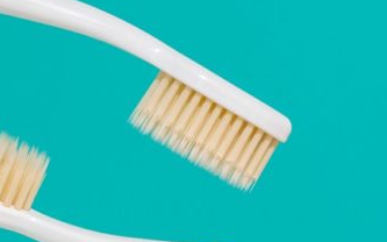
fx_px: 2605
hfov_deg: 8.5
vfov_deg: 5.3
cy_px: 78
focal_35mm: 247
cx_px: 69
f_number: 13
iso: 400
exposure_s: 1/125
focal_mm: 105
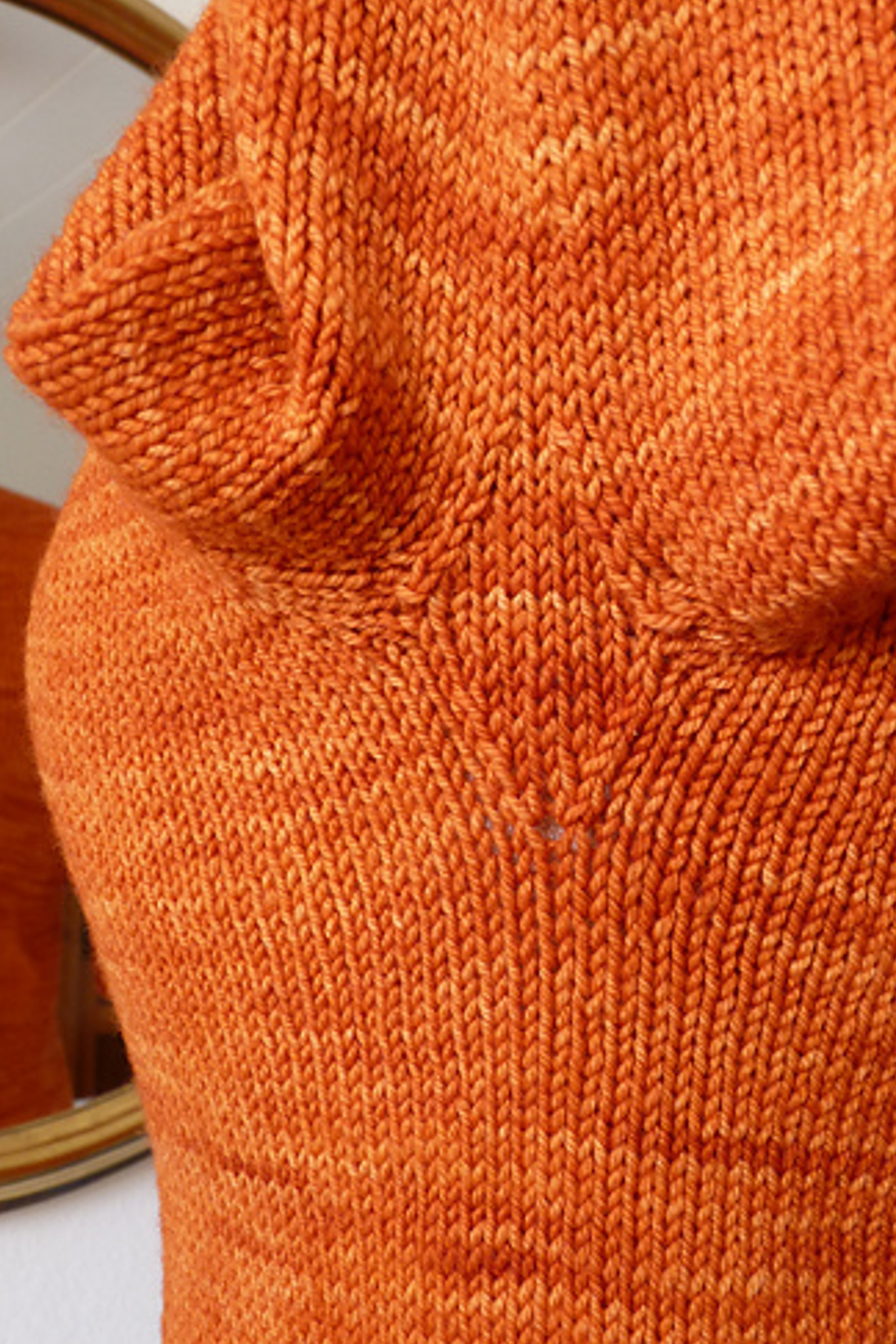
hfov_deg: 35.7
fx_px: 1381
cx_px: 570
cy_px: 647
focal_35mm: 37
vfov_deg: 51.9
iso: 160
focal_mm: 4.8
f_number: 2.8
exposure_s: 1/30
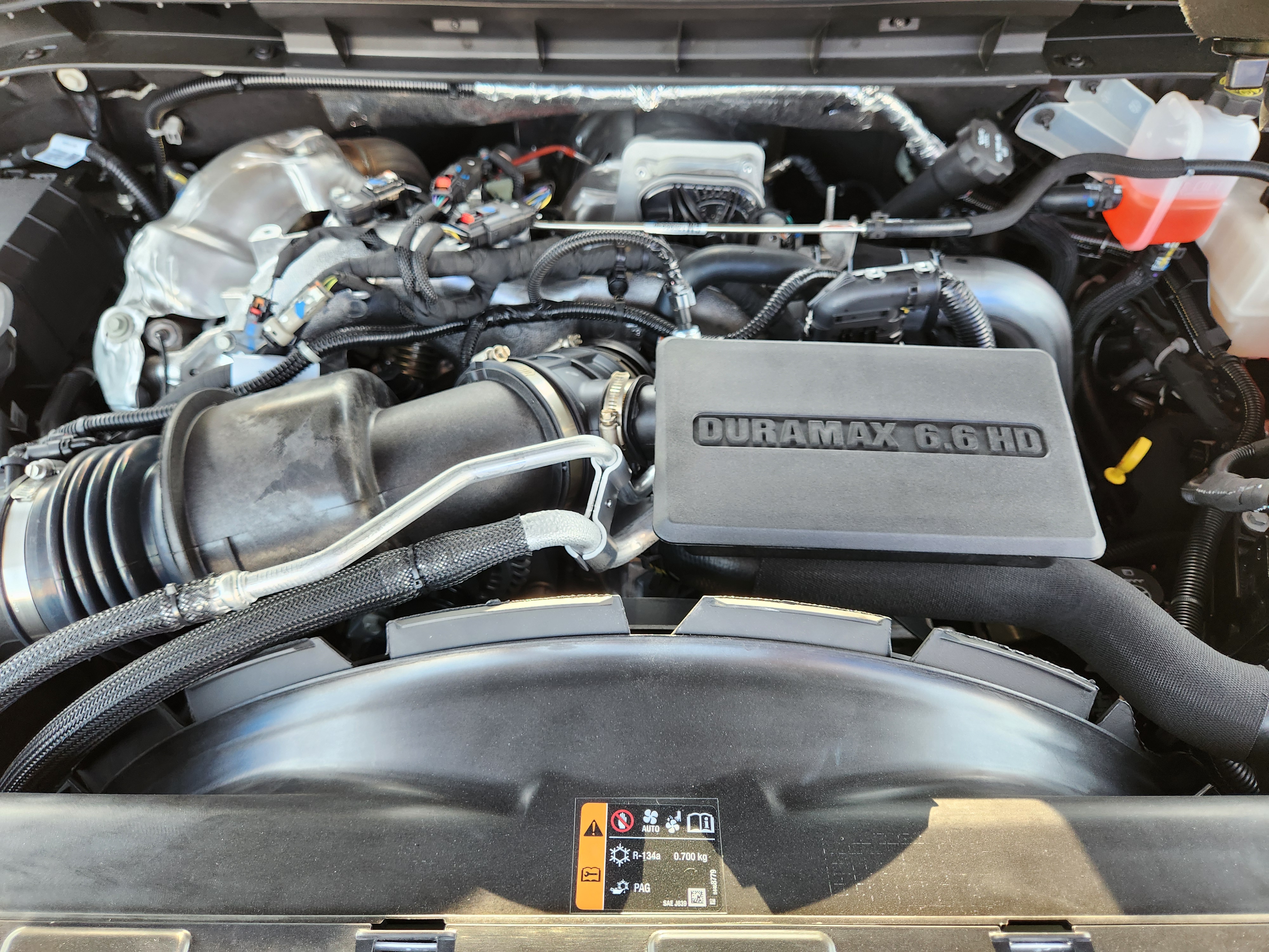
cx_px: 634
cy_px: 476
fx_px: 843
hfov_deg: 73.9
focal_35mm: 23
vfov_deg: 58.9
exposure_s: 1/120
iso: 160
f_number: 1.8
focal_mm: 5.4
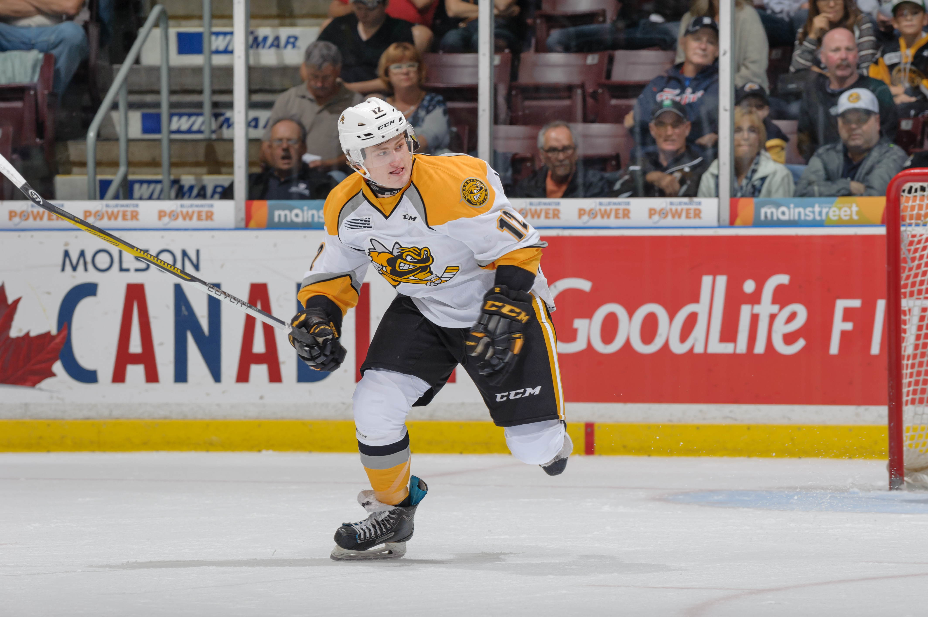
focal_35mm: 300
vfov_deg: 4.6
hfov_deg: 6.9
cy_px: 308
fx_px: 7728
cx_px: 464
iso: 640
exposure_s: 1/250
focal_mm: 300
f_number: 8
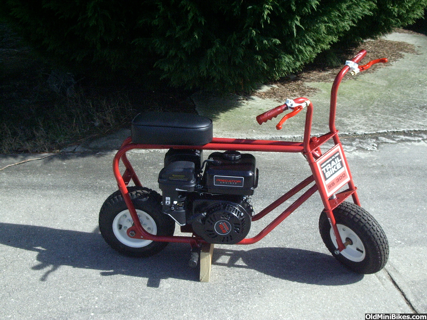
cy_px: 160
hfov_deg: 38.9
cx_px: 214
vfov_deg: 29.7
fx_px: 604
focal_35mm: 49
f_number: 5
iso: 400
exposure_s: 1/1000
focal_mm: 8.2
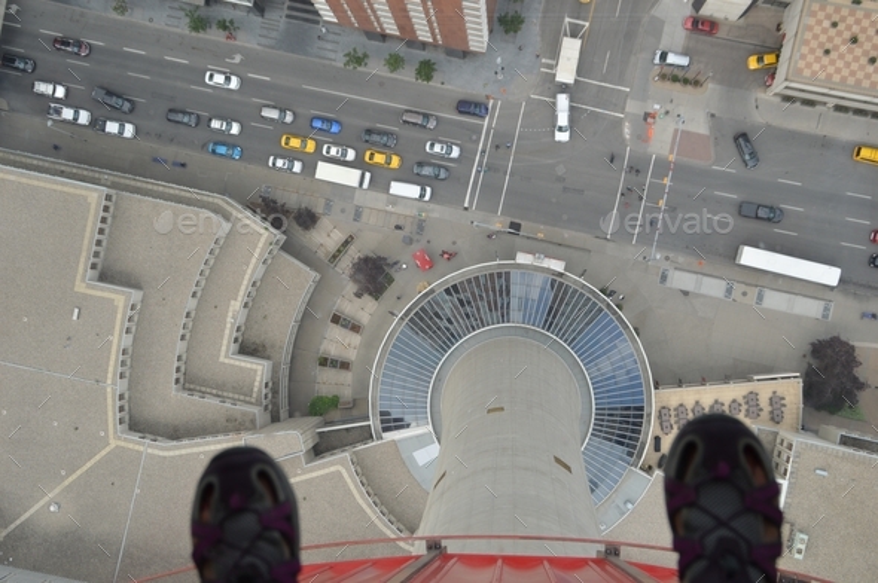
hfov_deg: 41.2
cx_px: 439
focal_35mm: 48
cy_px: 292
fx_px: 1169
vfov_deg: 28.0
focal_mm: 32
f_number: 6.3
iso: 100
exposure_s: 1/160
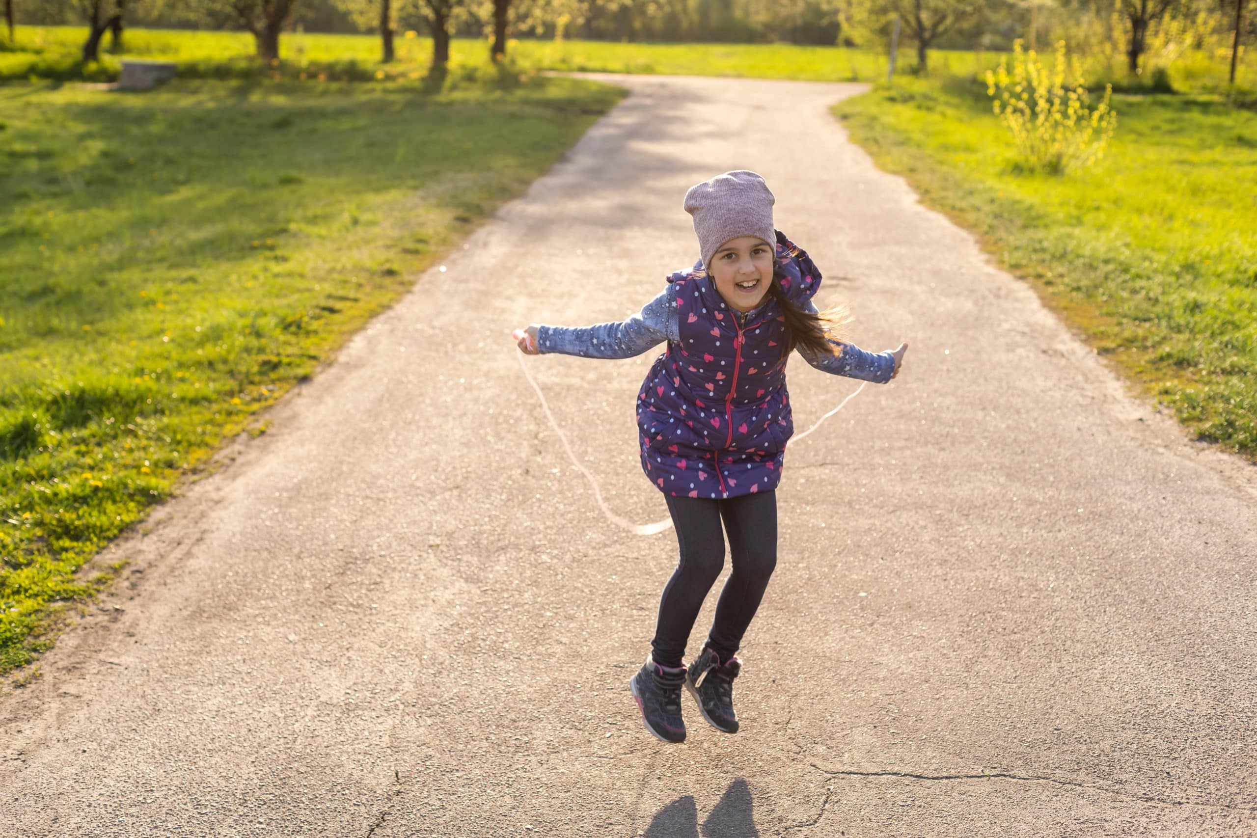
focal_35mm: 50
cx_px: 628
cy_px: 419
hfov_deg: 39.6
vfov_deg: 27.0
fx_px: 1746
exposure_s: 1/640
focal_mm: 50
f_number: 4
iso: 100
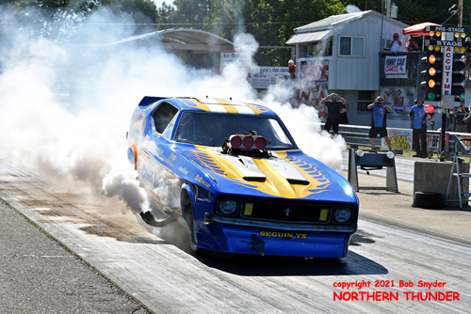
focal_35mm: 105
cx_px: 236
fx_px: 1374
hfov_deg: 19.4
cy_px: 157
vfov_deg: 13.1
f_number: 5.6
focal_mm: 70
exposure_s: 1/1000
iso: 160
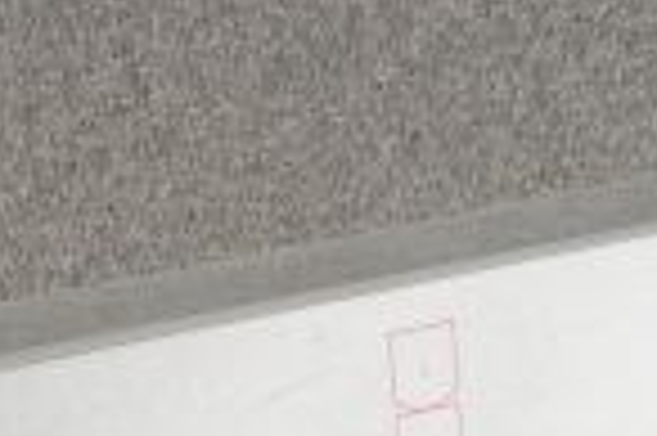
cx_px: 324
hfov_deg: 10.0
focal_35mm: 205
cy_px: 771
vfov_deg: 6.5
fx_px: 3737
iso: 1600
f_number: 13
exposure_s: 1/160
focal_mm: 50
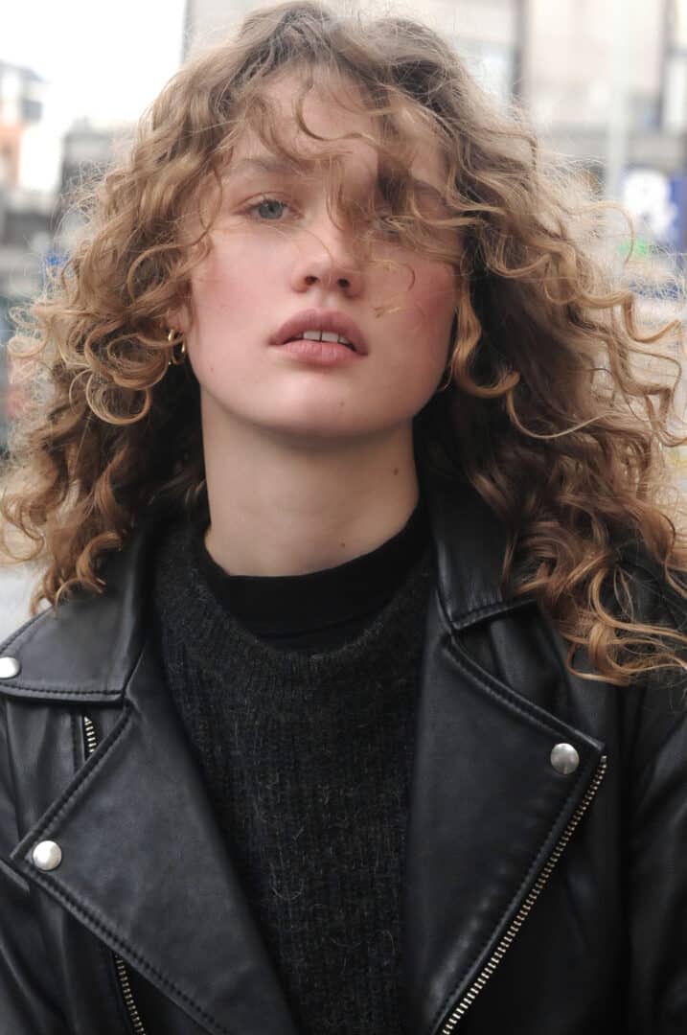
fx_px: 2153
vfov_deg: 27.0
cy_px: 518
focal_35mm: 75
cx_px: 344
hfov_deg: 18.1
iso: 1250
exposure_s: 1/400
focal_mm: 50
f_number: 4.5
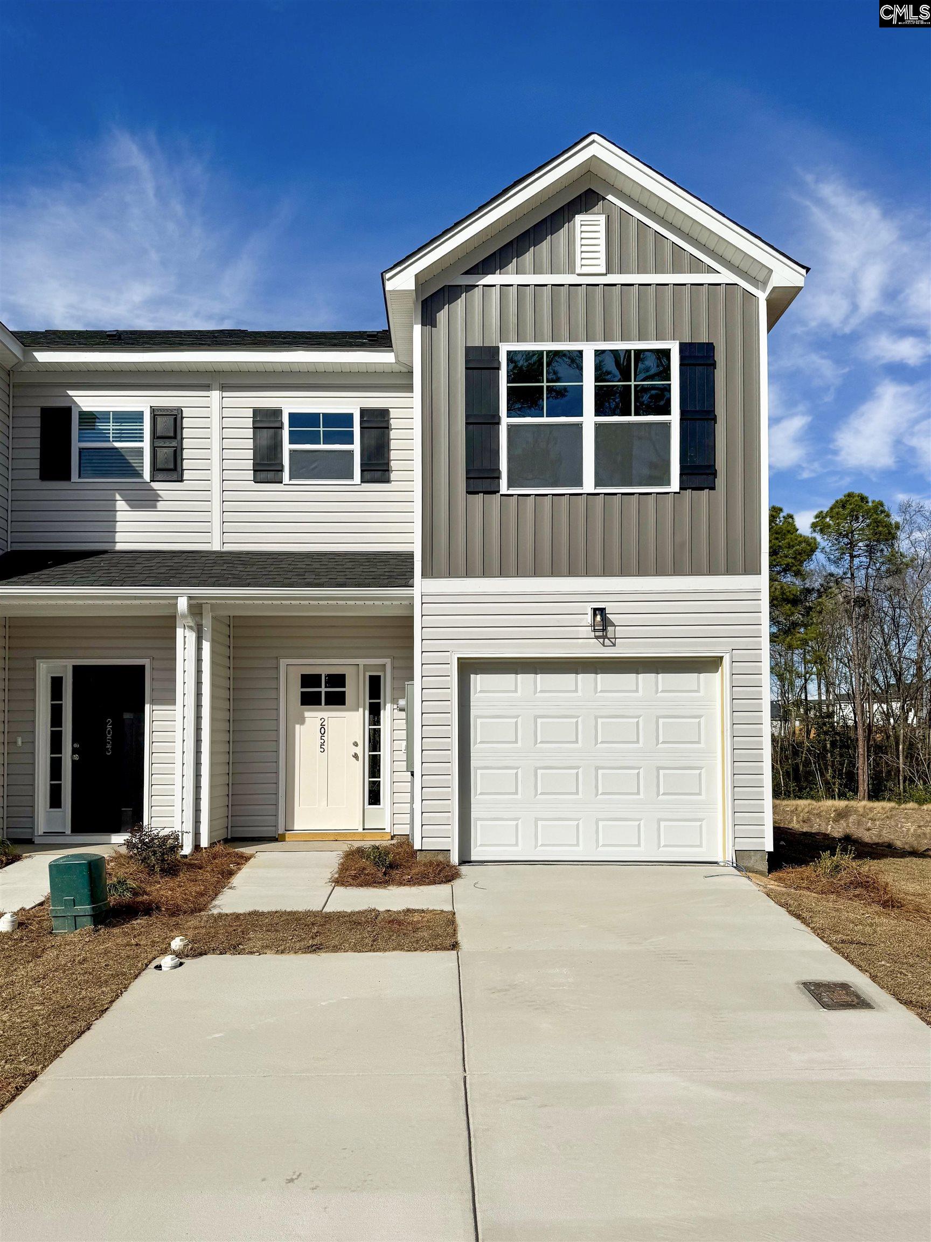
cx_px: 466
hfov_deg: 56.8
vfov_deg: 71.6
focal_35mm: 24
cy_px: 621
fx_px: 861
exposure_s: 1/12346
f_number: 1.78
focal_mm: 6.76
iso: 80
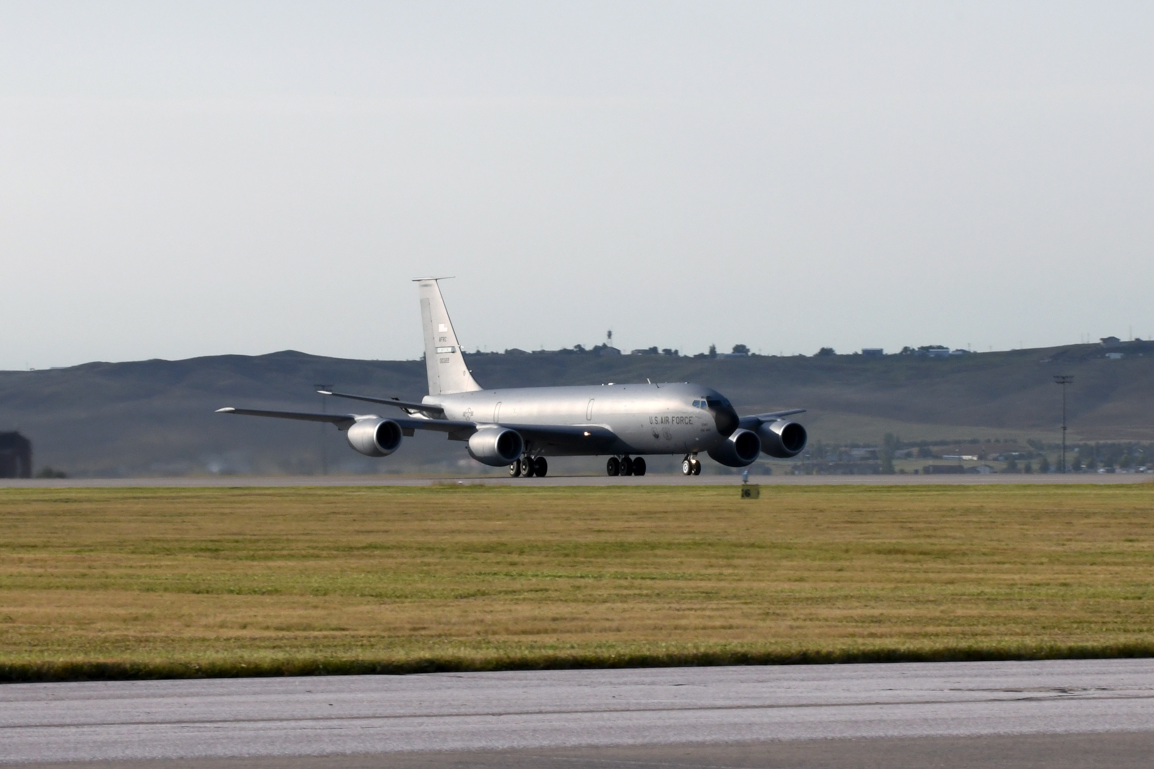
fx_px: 3718
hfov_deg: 17.6
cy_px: 384
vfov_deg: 11.8
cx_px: 577
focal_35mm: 116
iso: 640
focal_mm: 116
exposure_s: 1/250
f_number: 22
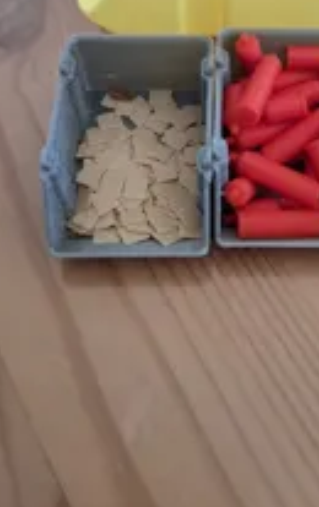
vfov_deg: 40.8
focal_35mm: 47
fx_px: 652
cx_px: 250
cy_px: 100
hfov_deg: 27.0
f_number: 1.8
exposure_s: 1/33
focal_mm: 5.54
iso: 400
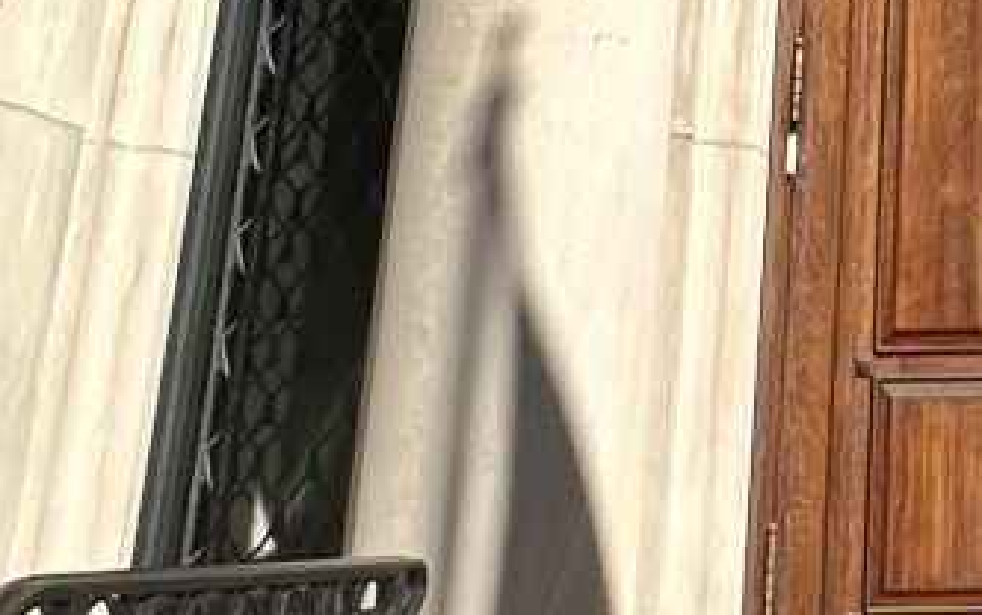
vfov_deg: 13.0
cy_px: -683
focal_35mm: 85
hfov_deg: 22.3
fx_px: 2276
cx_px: 1204
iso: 32
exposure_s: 1/1727
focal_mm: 1.57
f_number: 1.8
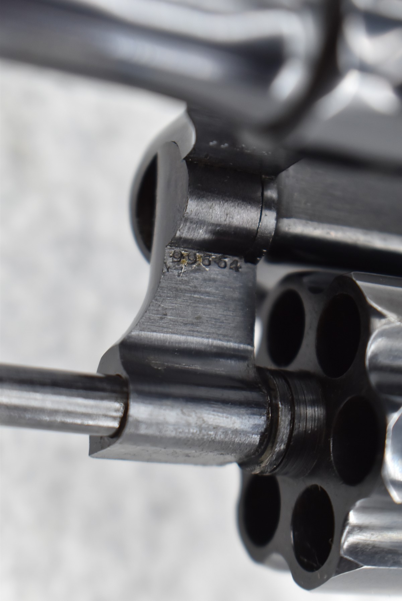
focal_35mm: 82
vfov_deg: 24.6
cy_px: 300
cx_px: 201
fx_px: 1379
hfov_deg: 16.6
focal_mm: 55
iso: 640
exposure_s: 1/80
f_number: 7.1
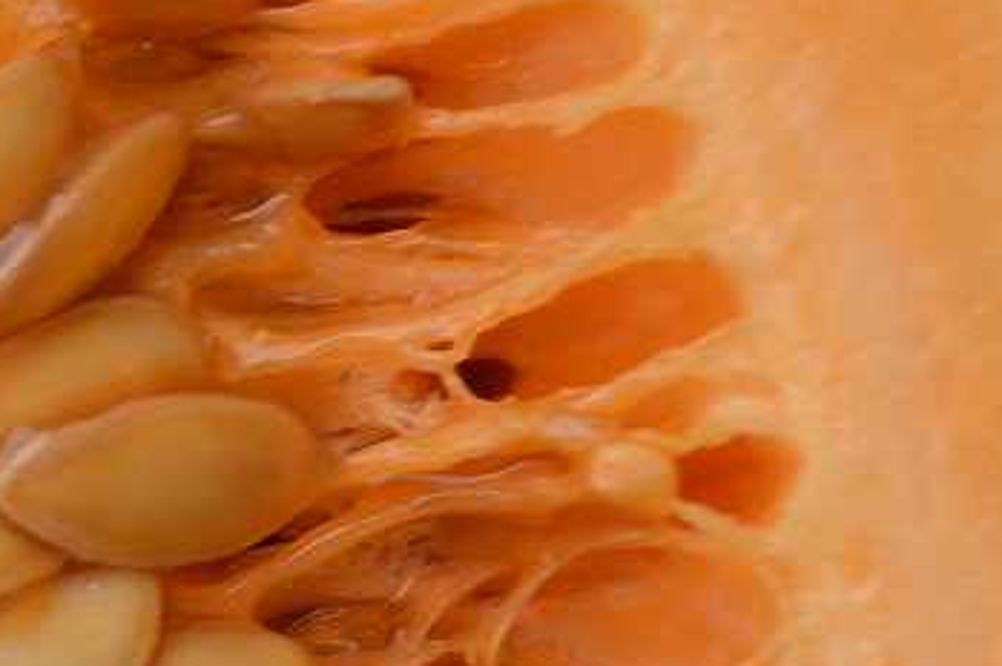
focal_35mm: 241
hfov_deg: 7.8
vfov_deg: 5.6
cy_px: 917
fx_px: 6701
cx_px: -1522
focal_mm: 28
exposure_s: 1/50
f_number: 5.6
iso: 100
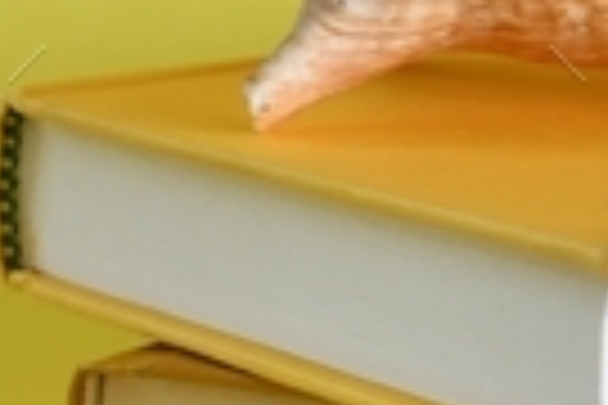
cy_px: 2
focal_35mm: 230
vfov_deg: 6.0
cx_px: 950
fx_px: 3887
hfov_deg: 8.7
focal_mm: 35
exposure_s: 1/50
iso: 400
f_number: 5.6
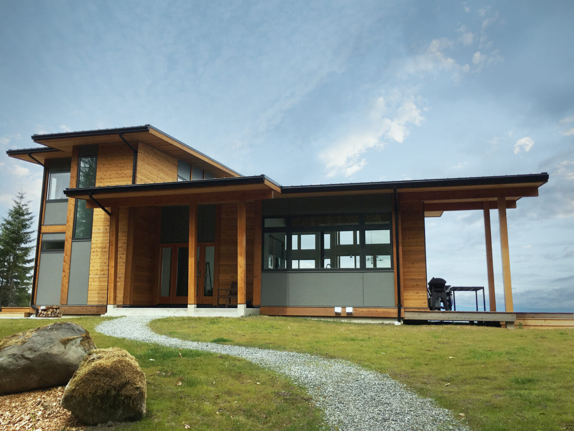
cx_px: 281
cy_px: 222
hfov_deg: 60.0
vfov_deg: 46.8
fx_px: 498
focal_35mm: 30
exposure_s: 1/1832
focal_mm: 4.15
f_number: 2.2
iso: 25
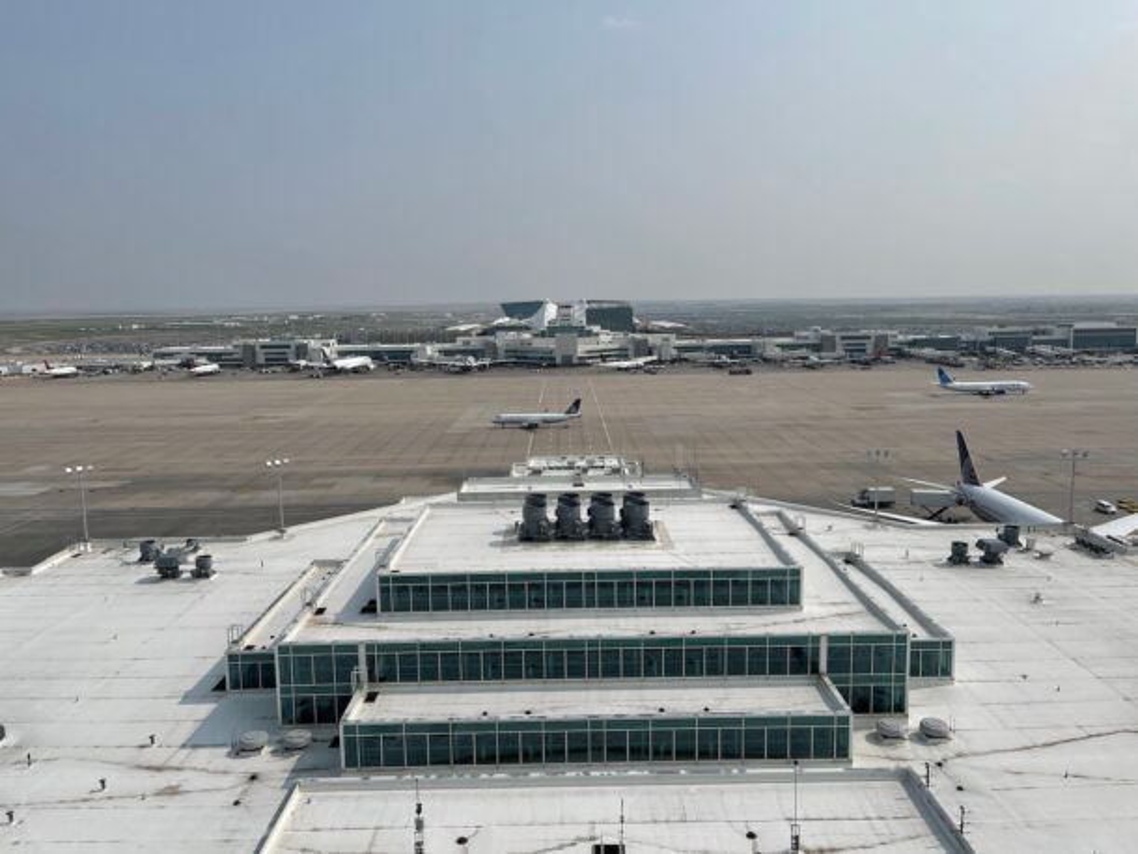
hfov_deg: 67.3
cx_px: 569
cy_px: 427
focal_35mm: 26
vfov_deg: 53.1
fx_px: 855
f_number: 1.6
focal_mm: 5.1
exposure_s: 1/9174
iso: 32
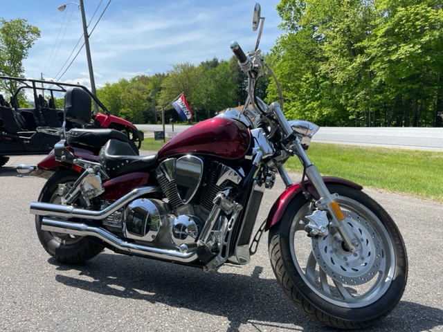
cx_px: 222
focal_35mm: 26
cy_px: 166
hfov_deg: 67.3
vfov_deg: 53.1
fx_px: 333
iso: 32
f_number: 1.6
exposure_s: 1/2304
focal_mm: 4.2
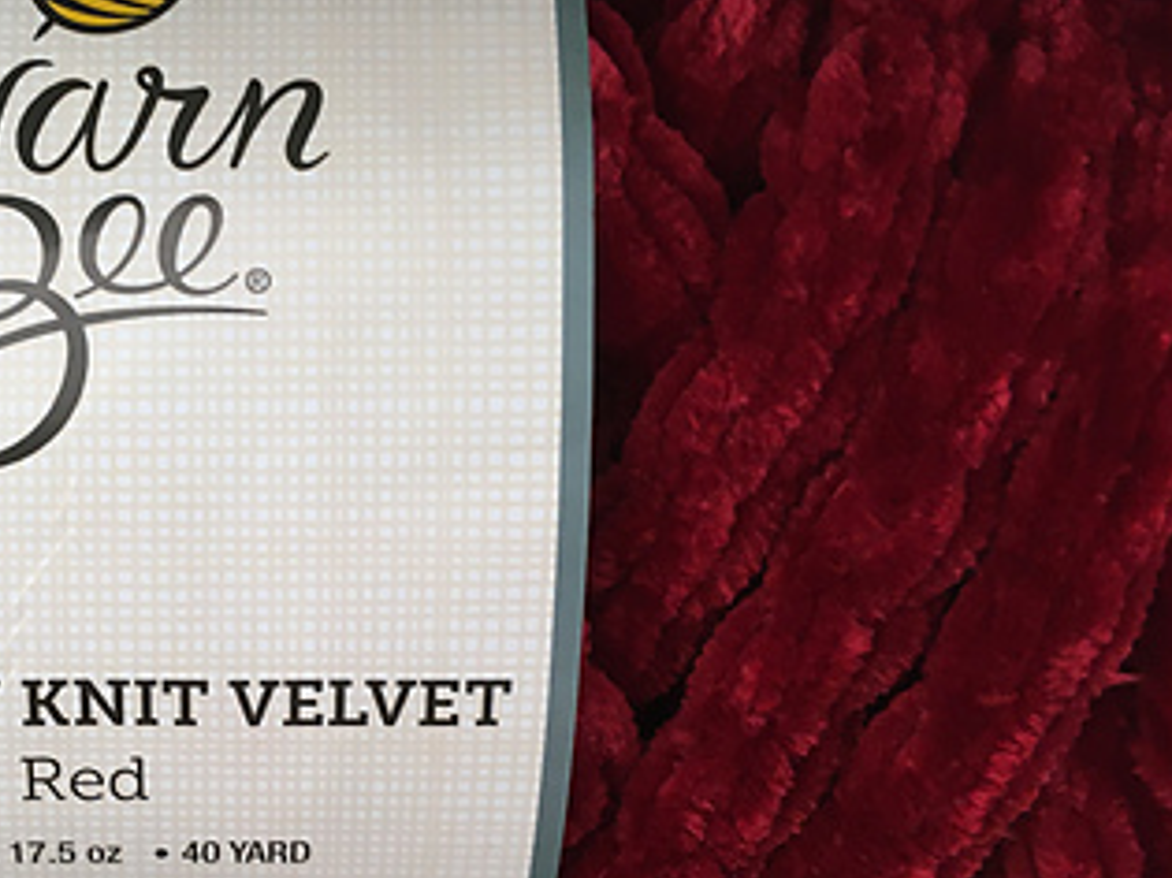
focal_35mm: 59
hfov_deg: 31.7
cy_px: 618
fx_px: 1997
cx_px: 208
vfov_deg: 24.6
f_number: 2.2
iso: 64
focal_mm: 4.15
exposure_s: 1/30
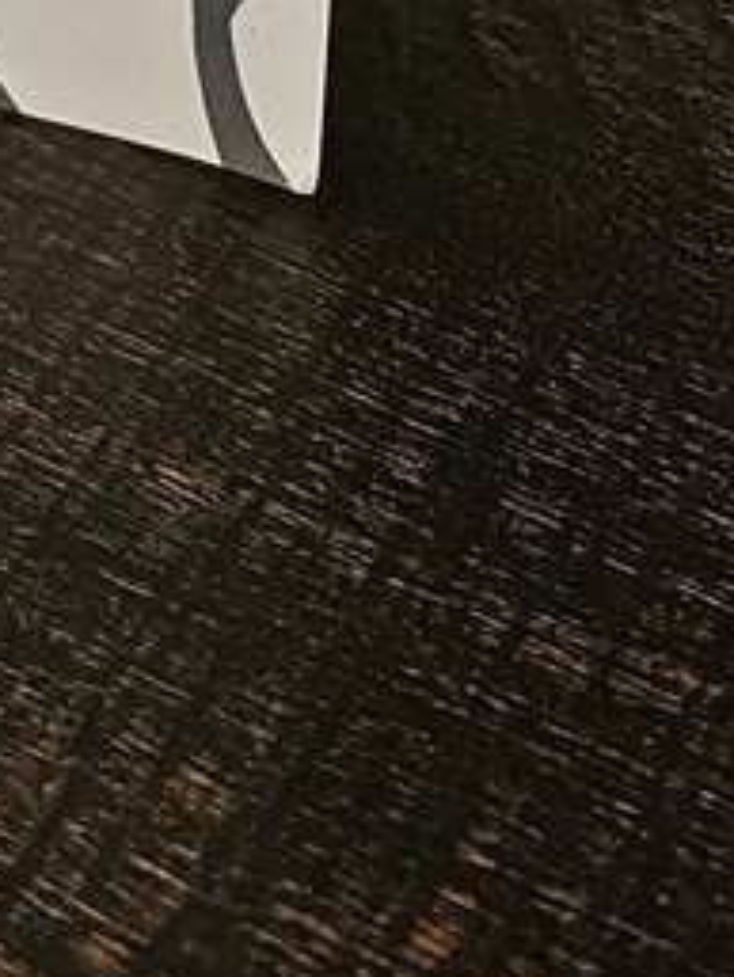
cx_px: -789
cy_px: -1350
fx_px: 3531
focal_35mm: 125
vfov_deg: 12.5
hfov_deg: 10.7
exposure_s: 1/60
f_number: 1.8
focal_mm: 5
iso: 160
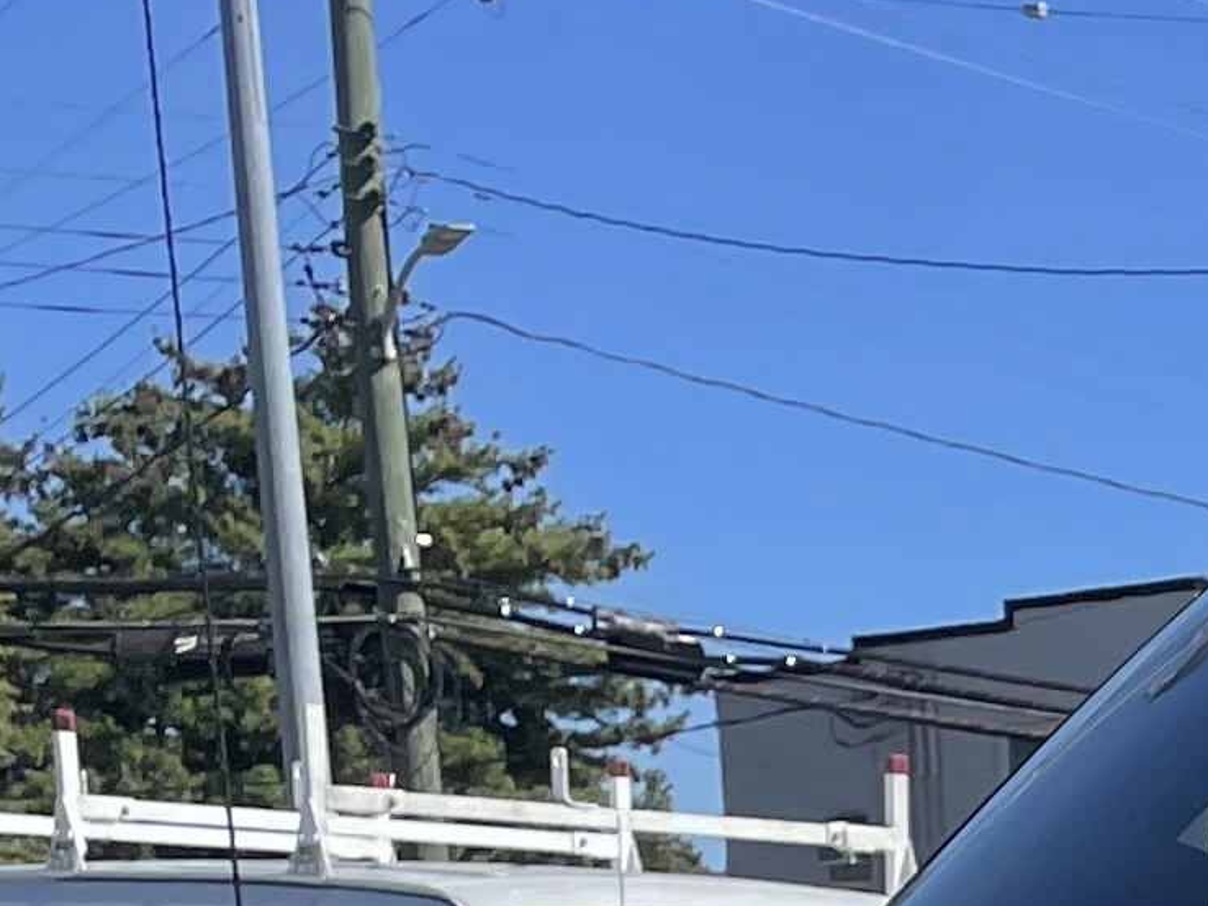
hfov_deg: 12.4
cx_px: 2329
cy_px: 2378
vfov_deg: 9.1
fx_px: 4957
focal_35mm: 142
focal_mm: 4.2
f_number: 1.6
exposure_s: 1/6897
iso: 32
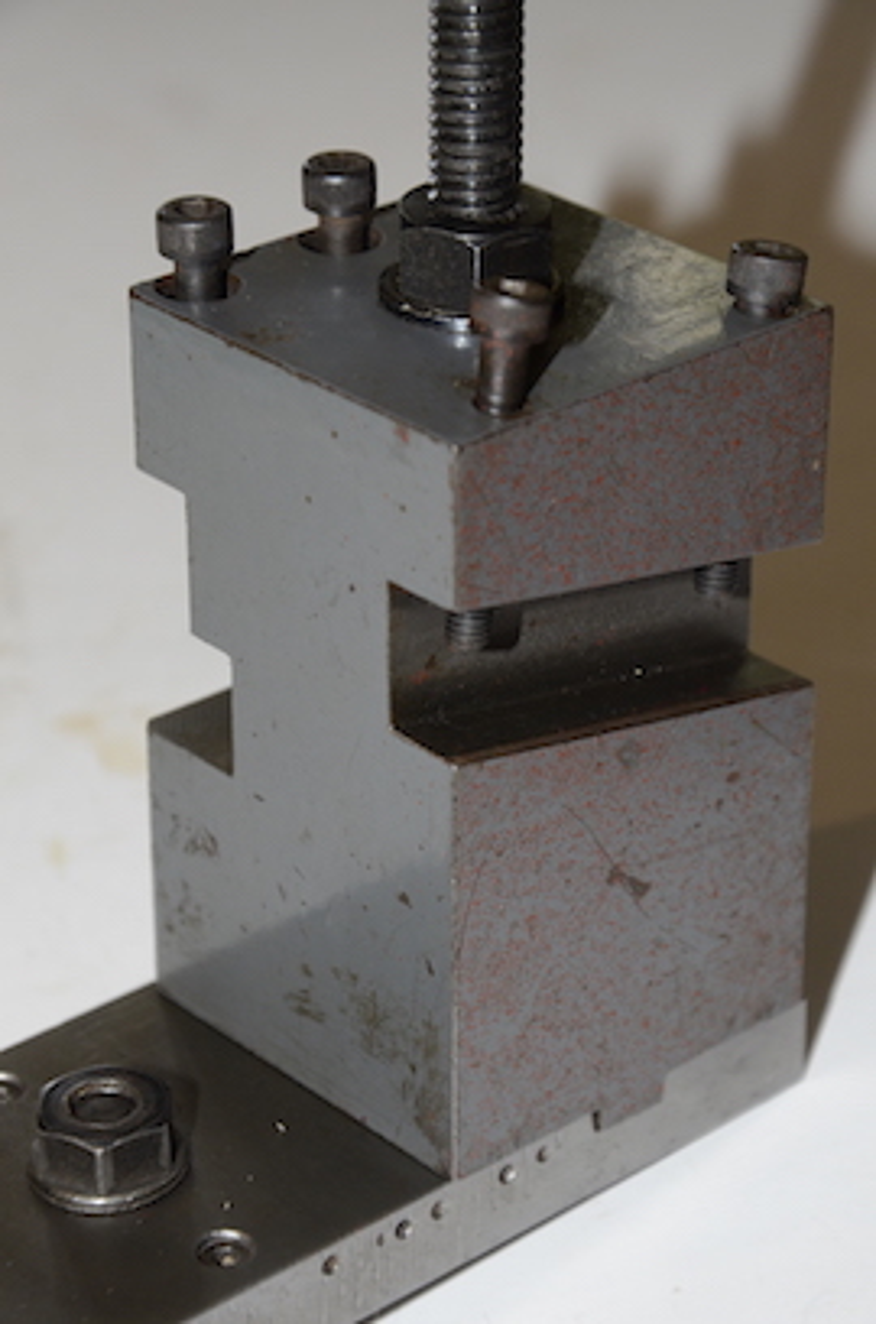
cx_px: 438
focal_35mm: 135
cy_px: 662
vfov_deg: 15.2
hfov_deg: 10.1
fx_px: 4952
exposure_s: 1/60
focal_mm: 90
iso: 800
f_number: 9
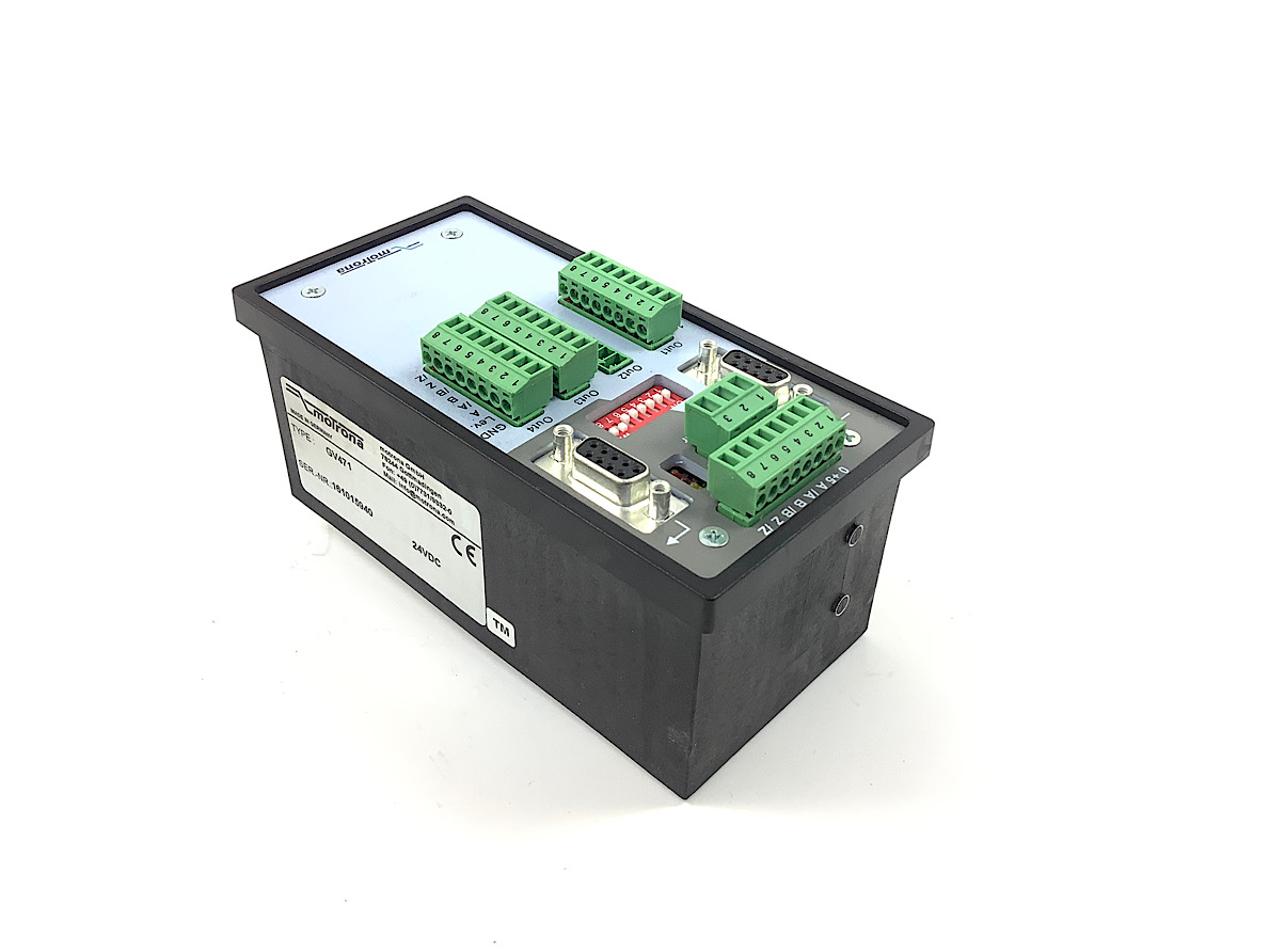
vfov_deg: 45.4
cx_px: 634
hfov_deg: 58.3
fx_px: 1137
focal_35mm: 31
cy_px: 476
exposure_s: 1/50
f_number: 2.4
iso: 64
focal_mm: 3.3
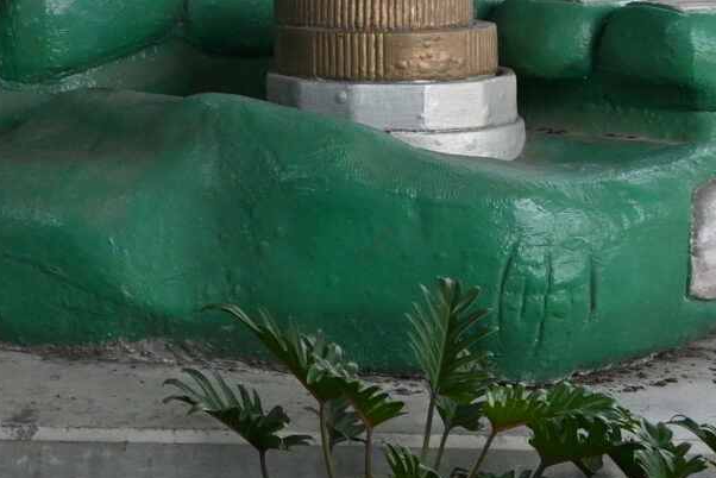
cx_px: 145
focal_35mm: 102
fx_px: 2030
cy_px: -166
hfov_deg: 19.8
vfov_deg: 12.9
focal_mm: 16
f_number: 5.6
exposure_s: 1/250
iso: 160
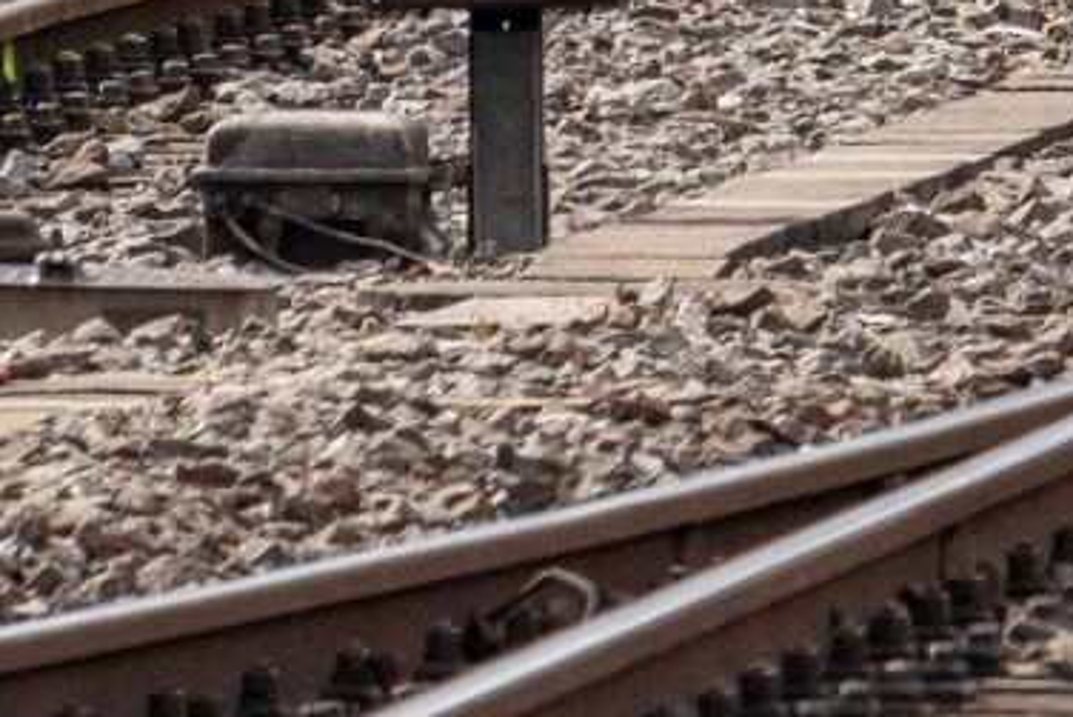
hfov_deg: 1.5
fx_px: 40549
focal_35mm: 1360
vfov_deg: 1.0
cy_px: -1050
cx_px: 1958
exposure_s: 1/2000
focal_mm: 200
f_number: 5.6
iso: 250
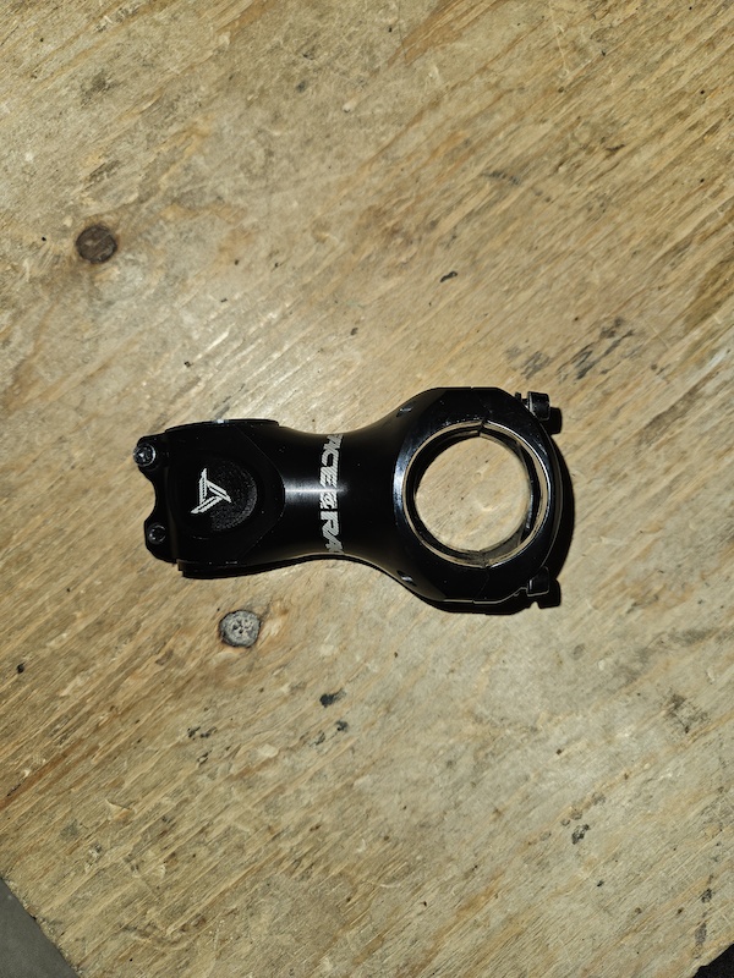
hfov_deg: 58.9
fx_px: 650
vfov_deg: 73.9
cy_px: 489
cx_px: 367
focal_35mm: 23
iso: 25
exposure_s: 1/89
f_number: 1.8
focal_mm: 5.4
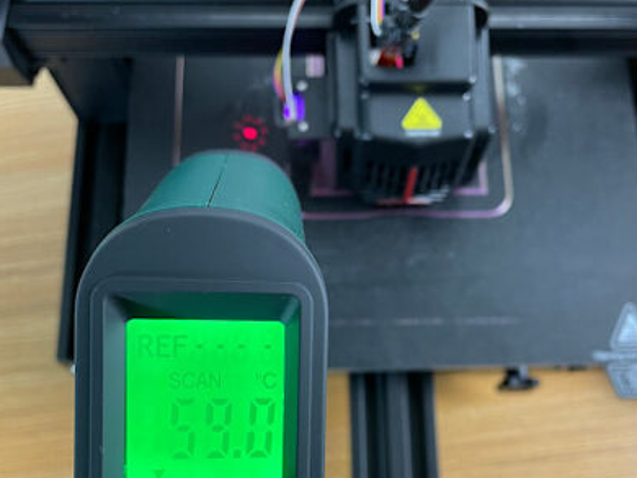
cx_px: 366
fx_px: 700
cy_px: 312
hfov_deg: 48.8
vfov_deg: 37.4
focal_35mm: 38
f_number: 1.6
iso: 160
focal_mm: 4.2
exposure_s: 1/50
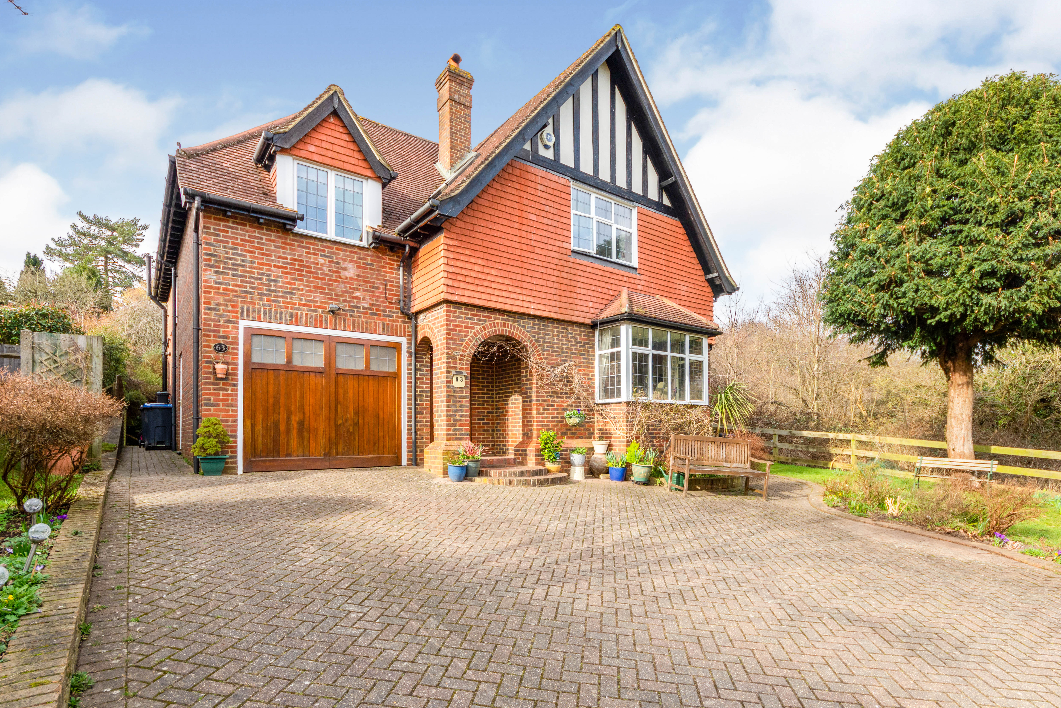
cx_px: 530
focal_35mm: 16
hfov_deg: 95.0
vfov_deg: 72.1
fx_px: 486
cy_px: 354
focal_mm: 11
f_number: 7.1
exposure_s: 1/320
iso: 320
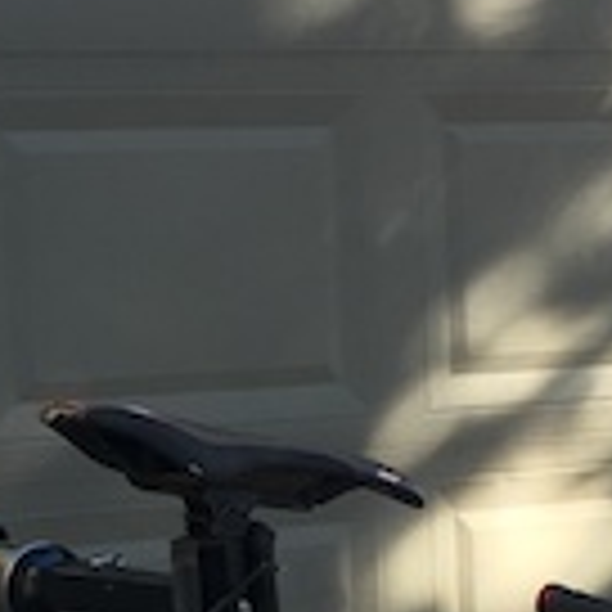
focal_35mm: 151
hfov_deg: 11.5
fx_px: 3020
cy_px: 720
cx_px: 58
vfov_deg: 11.4
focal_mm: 4.15
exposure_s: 1/120
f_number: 2.2
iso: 25
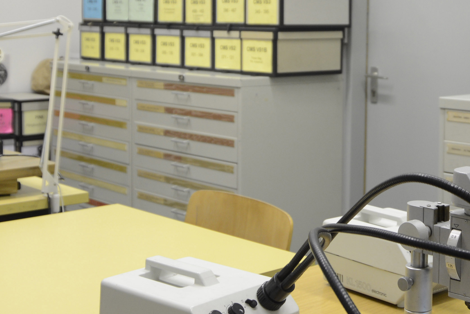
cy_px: 28
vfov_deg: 19.4
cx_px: 338
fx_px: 901
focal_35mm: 69
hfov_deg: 28.9
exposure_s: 1/50
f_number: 5.6
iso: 800
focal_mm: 24
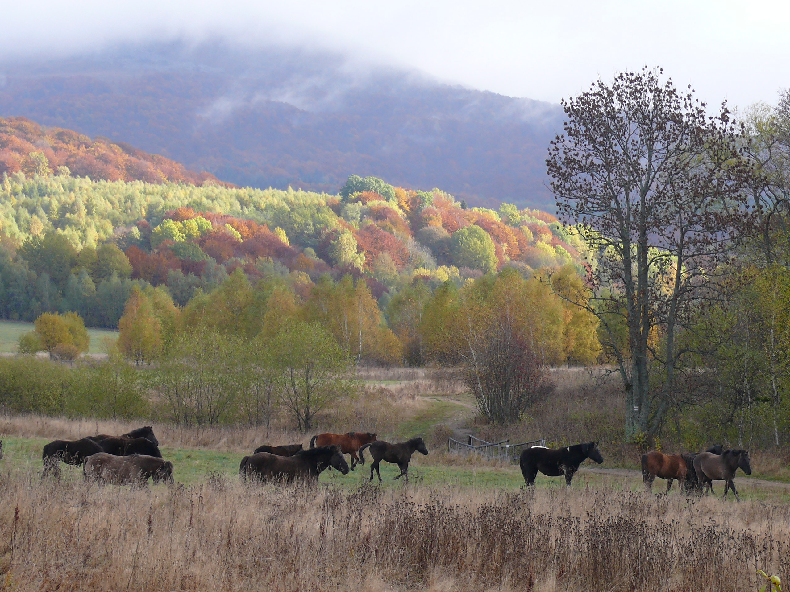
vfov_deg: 13.5
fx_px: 2510
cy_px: 296
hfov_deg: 17.9
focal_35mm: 110
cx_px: 395
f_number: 4
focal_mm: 16.2
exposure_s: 1/200
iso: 100
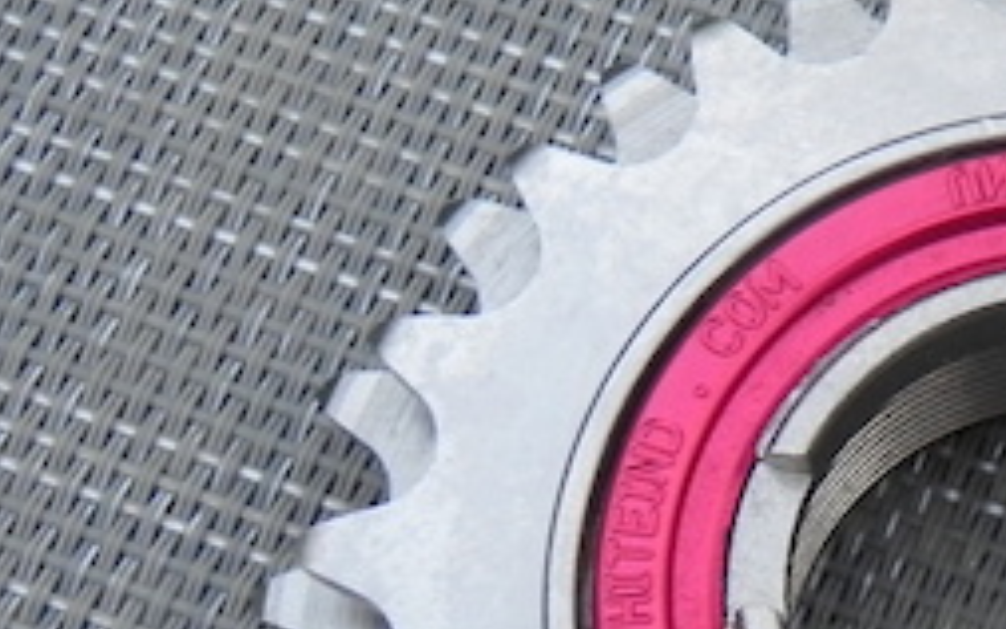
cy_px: 868
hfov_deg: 22.9
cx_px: 1002
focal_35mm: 87
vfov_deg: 14.3
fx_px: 2385
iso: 160
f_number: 3.2
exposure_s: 1/67
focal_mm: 4.6
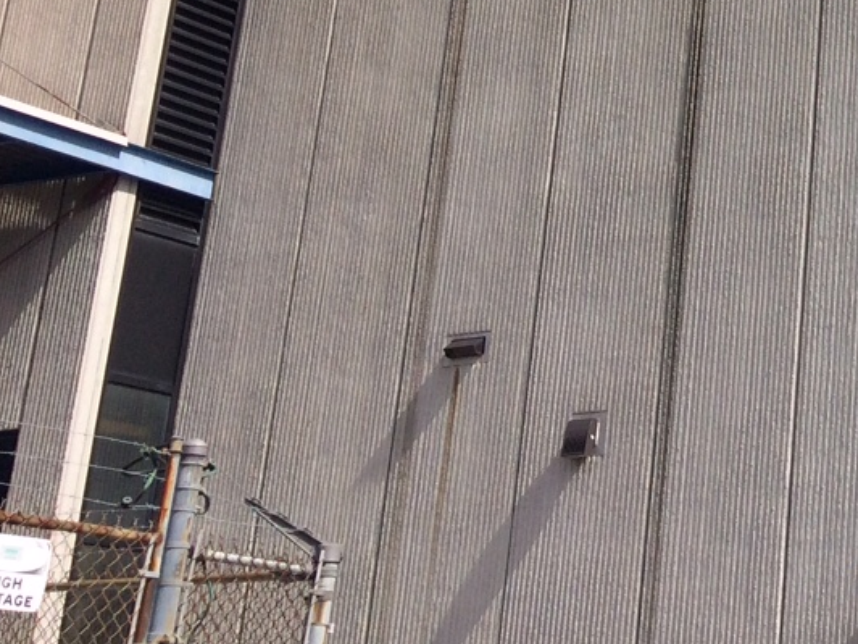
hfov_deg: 19.3
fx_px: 2206
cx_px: 1284
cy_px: -140
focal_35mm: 89
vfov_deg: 15.9
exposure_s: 1/2160
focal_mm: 4.15
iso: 32
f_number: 2.2
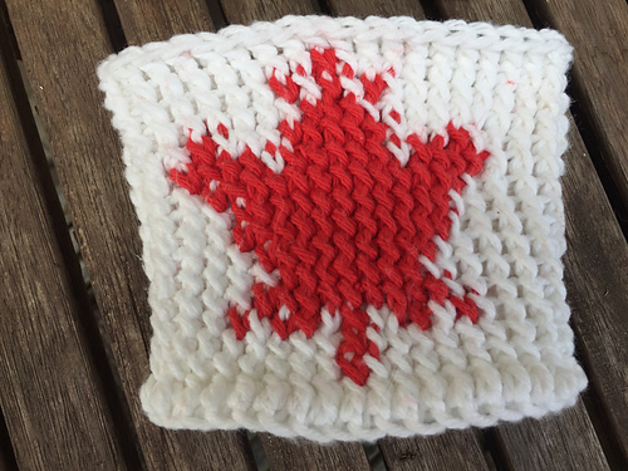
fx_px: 526
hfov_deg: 61.7
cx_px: 314
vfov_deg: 48.2
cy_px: 236
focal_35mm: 29
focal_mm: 4.15
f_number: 2.2
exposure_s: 1/391
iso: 32
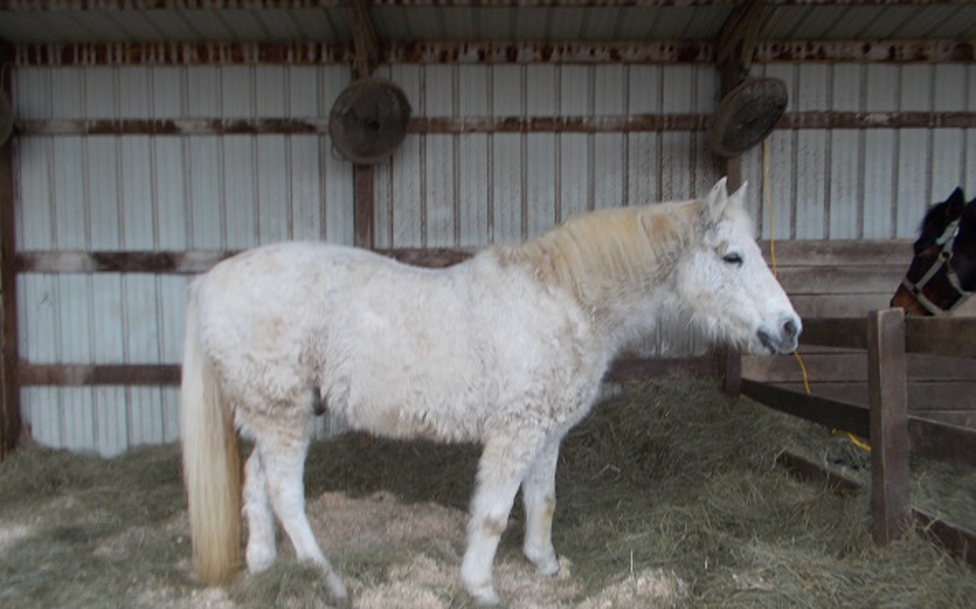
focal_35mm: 28
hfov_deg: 66.5
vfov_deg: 44.3
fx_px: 745
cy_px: 363
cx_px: 492
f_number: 3.2
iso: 80
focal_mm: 4.6
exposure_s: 1/100
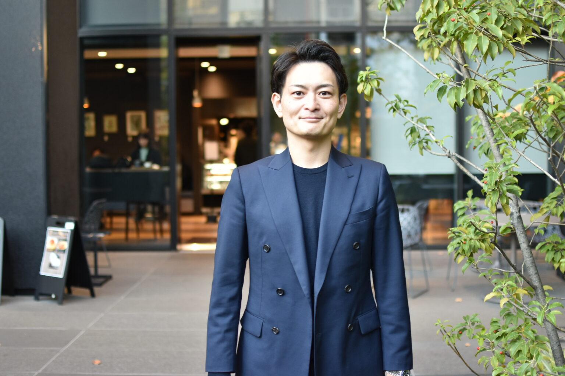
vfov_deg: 25.8
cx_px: 282
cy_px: 188
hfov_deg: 37.9
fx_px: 824
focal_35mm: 52
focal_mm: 35
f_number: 1.8
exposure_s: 1/160
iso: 400
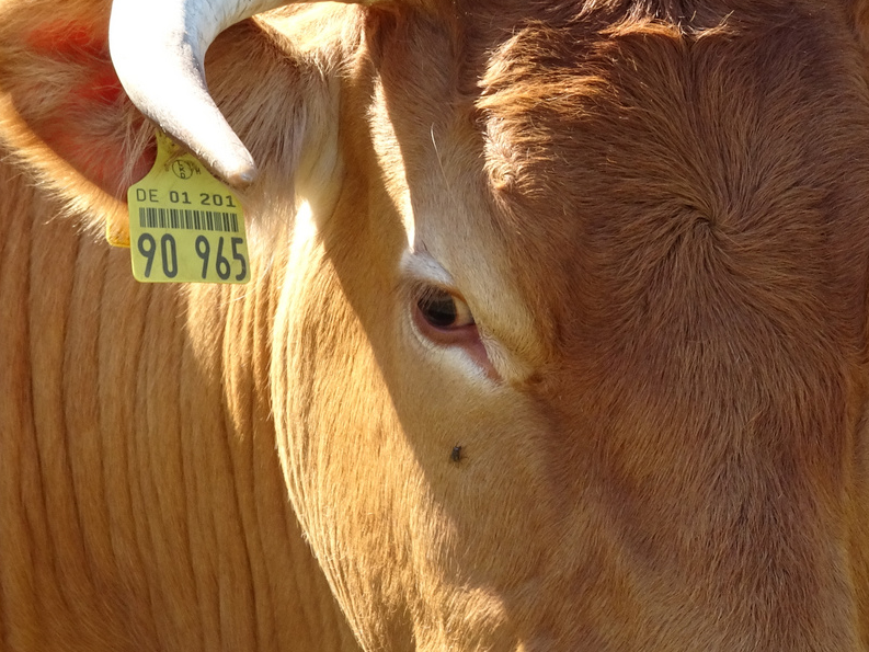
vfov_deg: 6.9
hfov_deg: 9.2
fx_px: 5423
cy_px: 435
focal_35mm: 216
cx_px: 559
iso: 100
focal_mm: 20.29
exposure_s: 1/125
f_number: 5.6
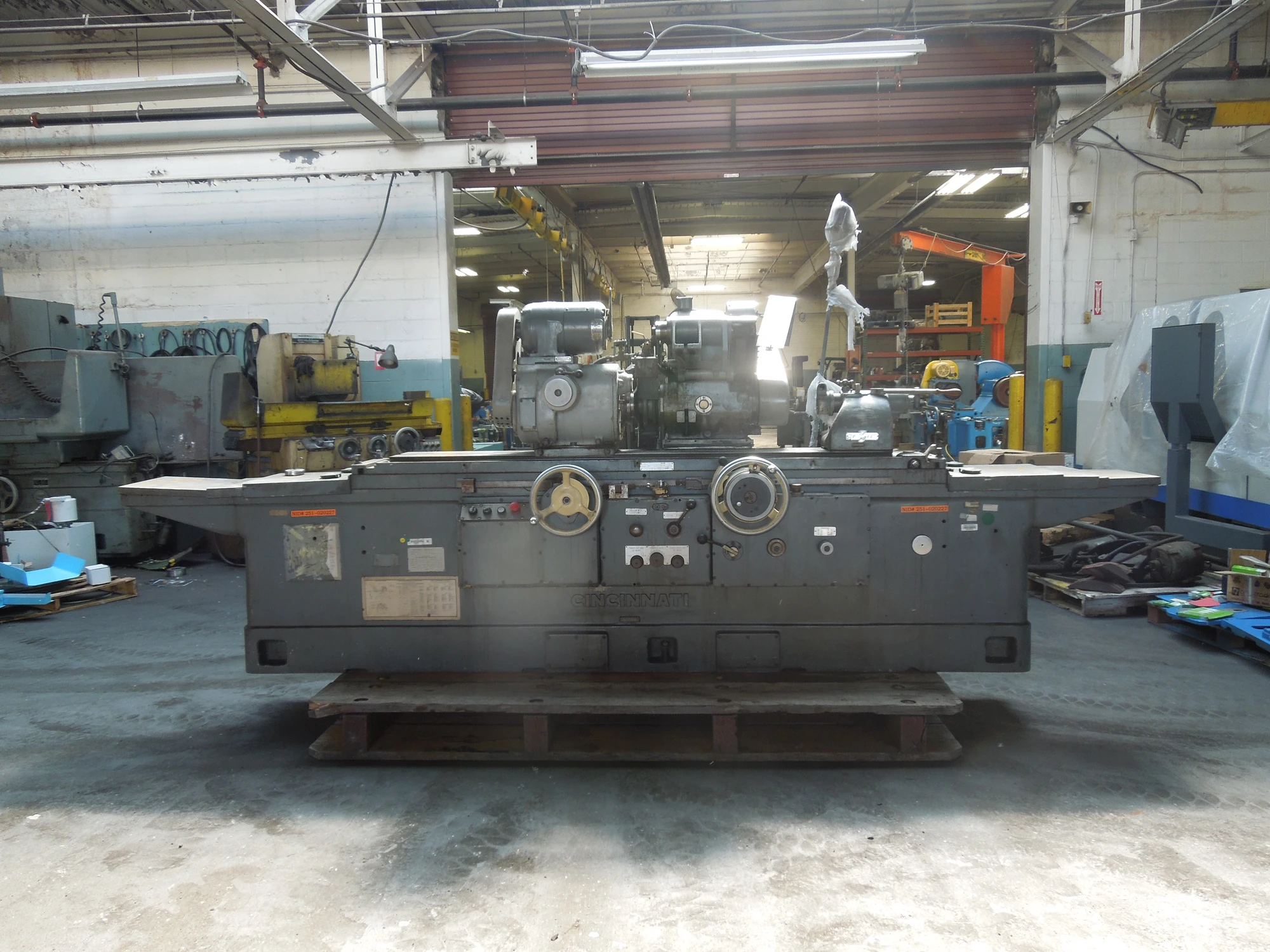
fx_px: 917
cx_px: 635
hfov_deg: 69.4
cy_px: 476
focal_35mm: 25
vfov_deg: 54.9
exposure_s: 1/30
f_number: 3.3
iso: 100
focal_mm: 4.5
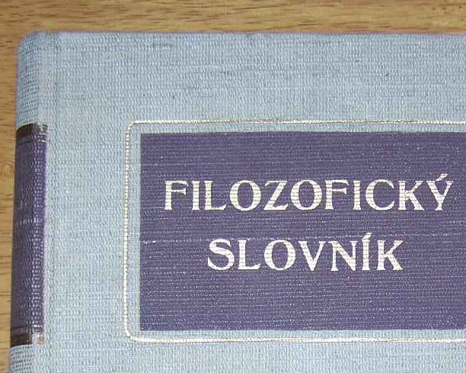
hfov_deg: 19.7
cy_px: 407
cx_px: 295
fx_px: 1337
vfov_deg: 15.4
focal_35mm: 97
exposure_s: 1/60
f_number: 2.8
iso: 80
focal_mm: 6.3
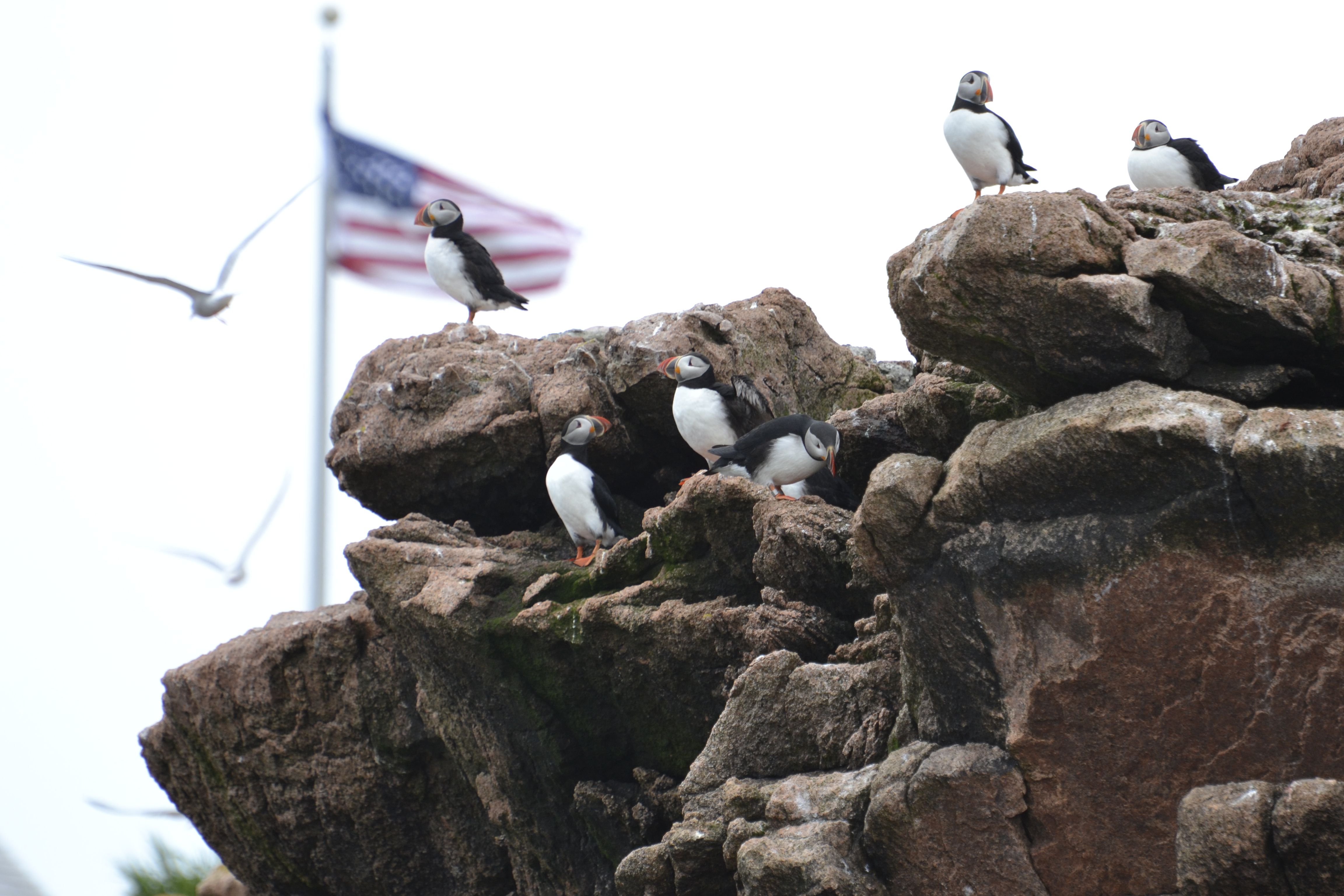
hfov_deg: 4.6
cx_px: 672
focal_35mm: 450
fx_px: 16799
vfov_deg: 3.1
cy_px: 448
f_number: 5.6
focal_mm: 300
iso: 400
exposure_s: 1/640
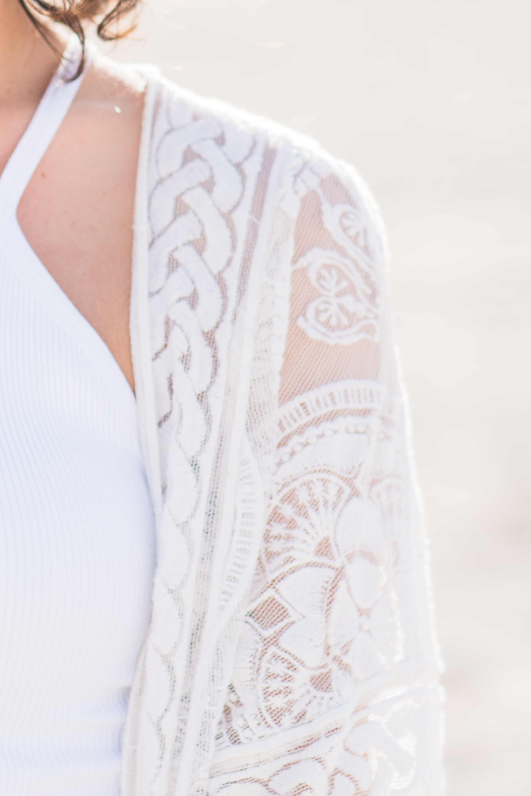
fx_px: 5087
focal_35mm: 230
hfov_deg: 6.0
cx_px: -63
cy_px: 145
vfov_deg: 8.9
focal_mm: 85
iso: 100
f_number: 2.5
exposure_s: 1/800
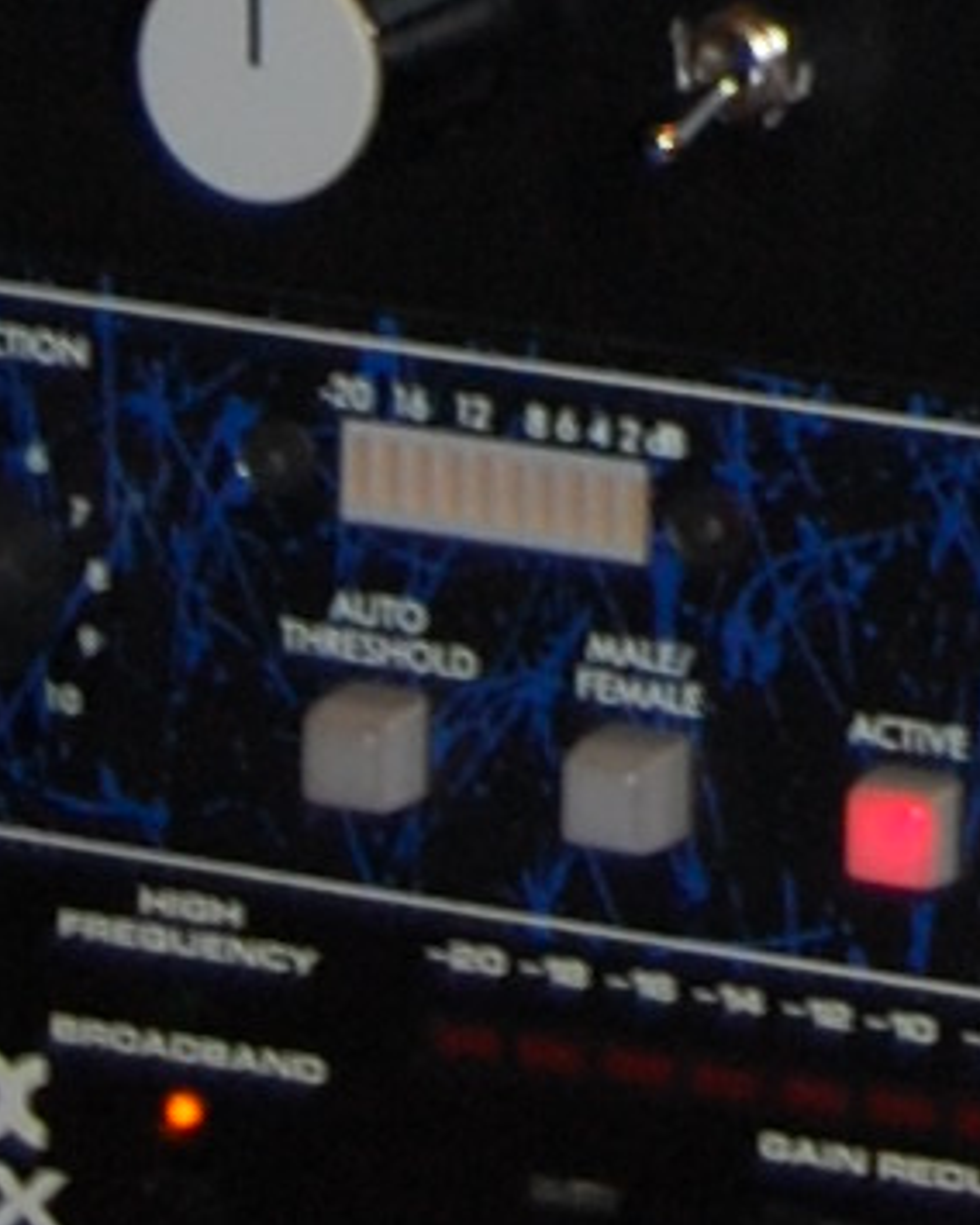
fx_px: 12979
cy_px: -2764
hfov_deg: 4.2
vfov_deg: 5.1
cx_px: 2450
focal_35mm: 358
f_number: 4.2
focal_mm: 30
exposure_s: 1/60
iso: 400
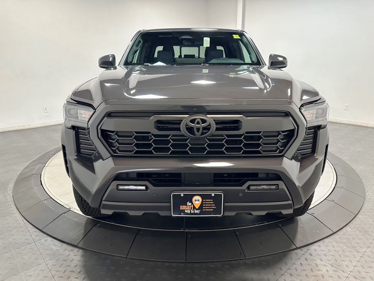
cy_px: 140
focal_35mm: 24
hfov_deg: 71.6
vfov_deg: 56.8
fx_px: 259
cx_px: 187
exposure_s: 1/60
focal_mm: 6.86
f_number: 1.78
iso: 640
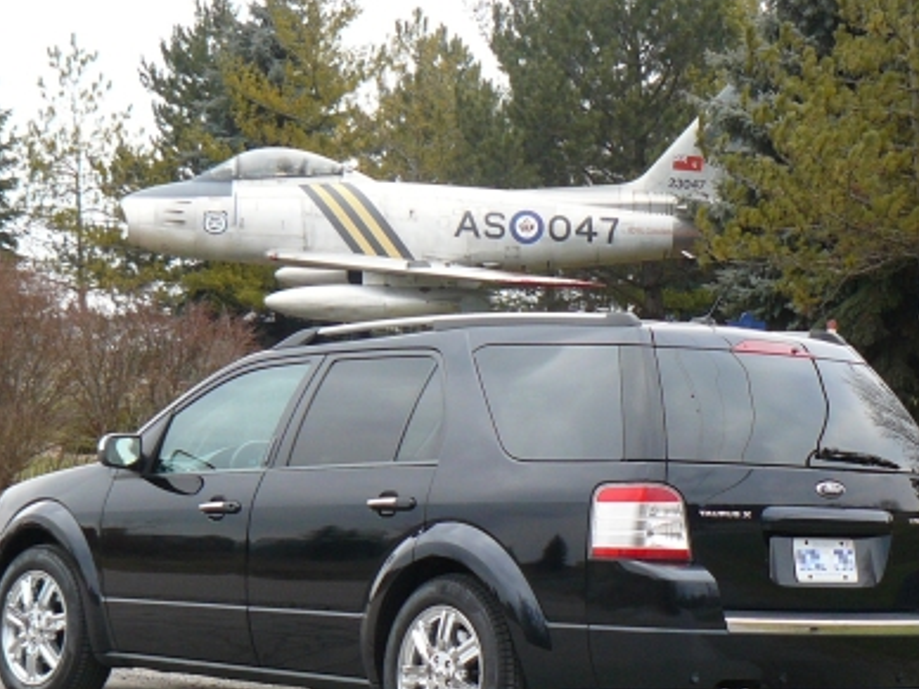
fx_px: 2973
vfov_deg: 13.2
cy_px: 434
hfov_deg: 17.6
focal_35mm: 112
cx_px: 500
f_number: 2.8
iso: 125
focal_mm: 9.6
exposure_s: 1/125
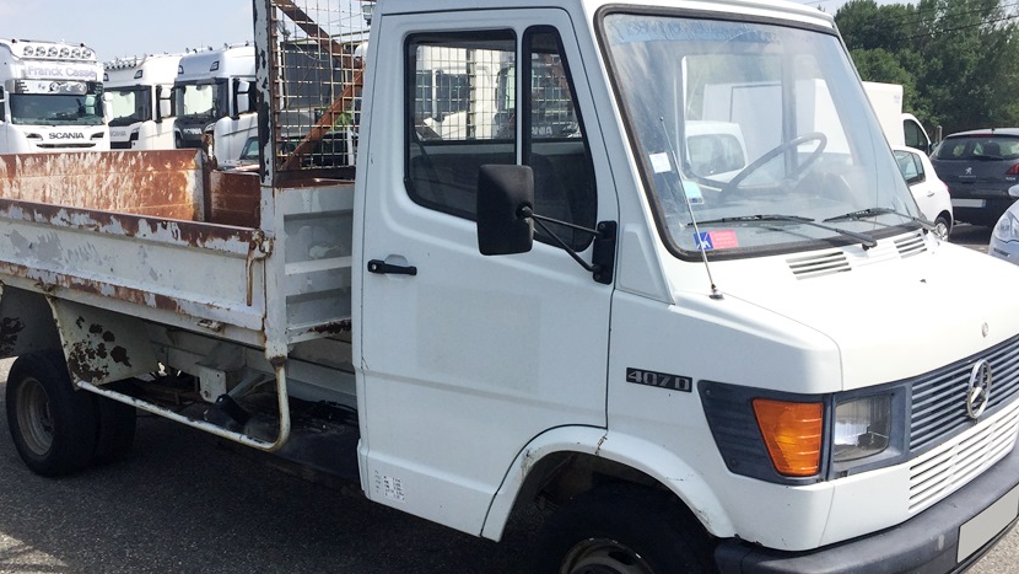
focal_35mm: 39
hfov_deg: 51.5
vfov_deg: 30.4
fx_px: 1054
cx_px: 449
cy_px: 317
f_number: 2.2
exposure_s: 1/1980
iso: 32
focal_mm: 4.15
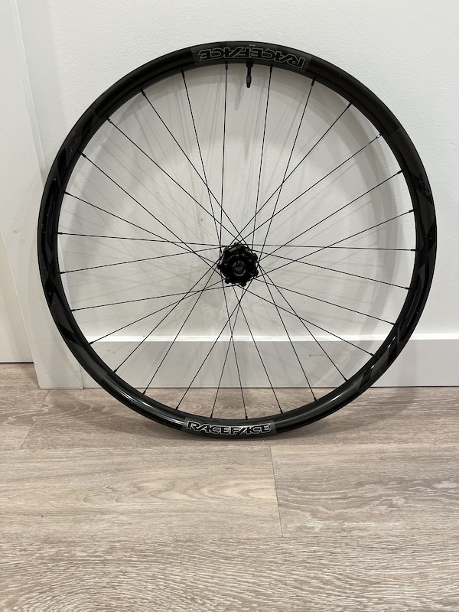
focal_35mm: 26
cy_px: 306
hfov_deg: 53.1
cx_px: 230
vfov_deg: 67.3
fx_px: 460
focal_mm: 5.1
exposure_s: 1/60
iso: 80
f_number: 1.6
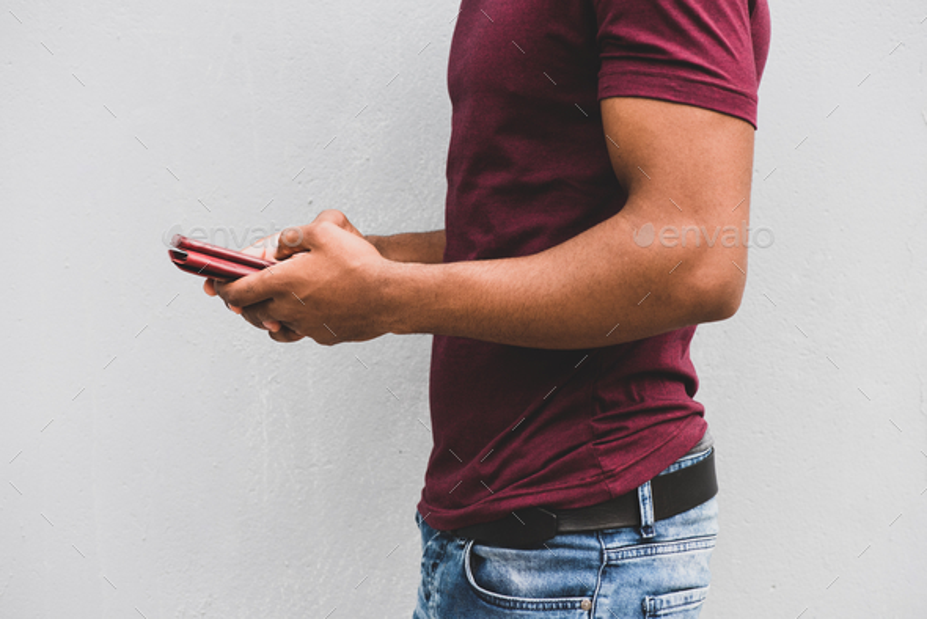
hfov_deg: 19.4
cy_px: 310
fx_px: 2705
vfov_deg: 13.1
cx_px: 464
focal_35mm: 105
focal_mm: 105
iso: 640
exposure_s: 1/250
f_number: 5.6
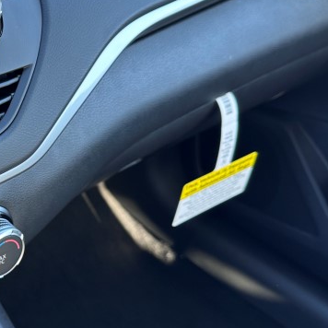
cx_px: -38
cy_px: 157
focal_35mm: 61
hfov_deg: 25.9
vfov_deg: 28.2
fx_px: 654
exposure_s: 1/83
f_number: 1.78
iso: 100
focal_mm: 6.86
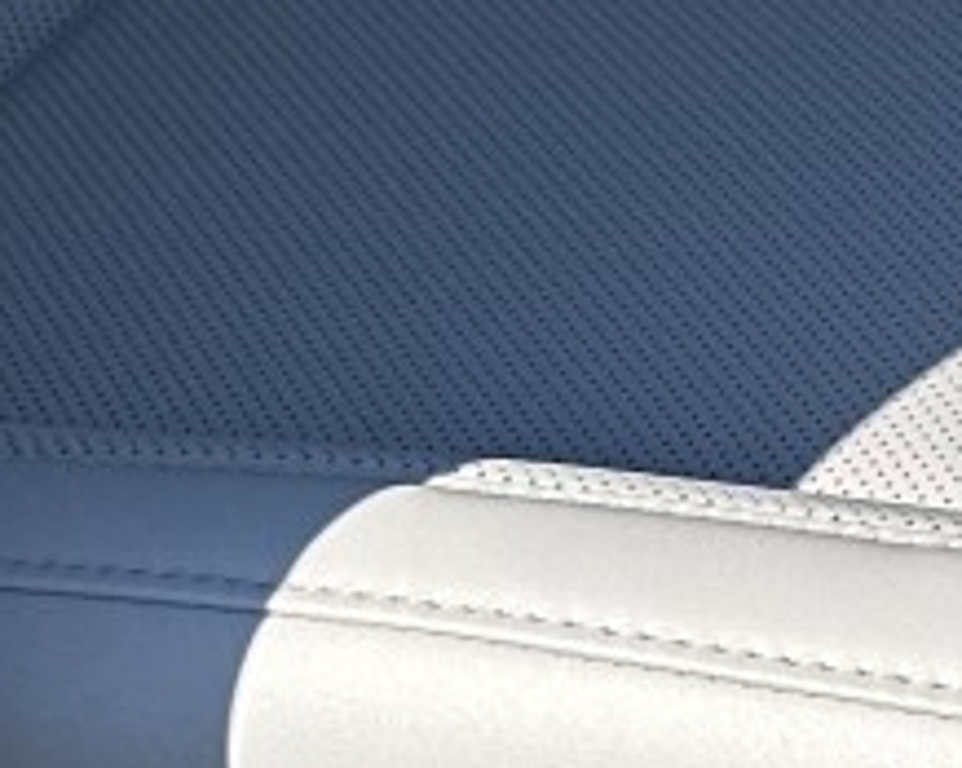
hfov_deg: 8.7
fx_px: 6258
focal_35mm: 220
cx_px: 931
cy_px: 583
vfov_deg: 7.0
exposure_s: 1/4785
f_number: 1.78
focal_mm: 6.86
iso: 64
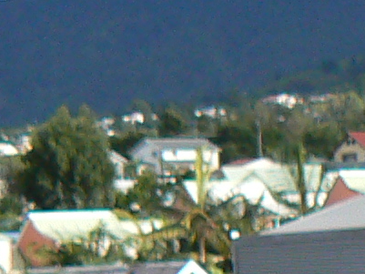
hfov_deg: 7.8
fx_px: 2668
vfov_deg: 5.8
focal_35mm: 253
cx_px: 183
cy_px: 464
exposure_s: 1/640
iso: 100
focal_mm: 6
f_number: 2.8
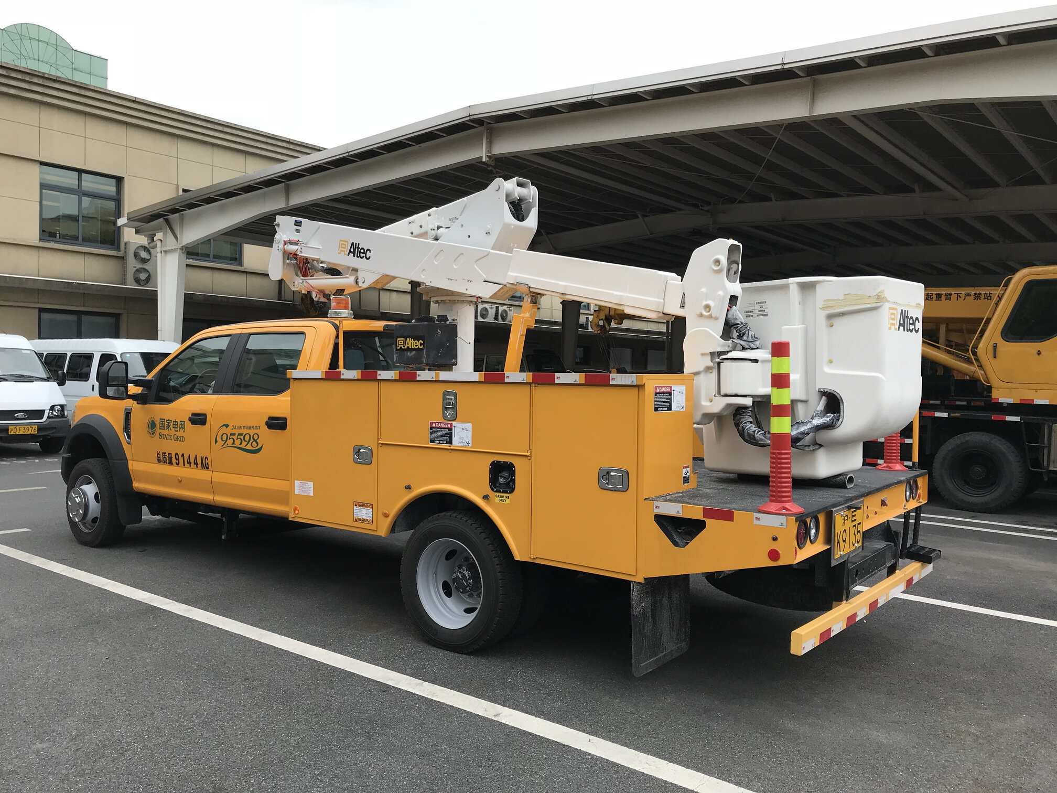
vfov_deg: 49.7
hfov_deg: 63.4
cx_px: 528
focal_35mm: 28
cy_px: 396
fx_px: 855
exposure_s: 1/977
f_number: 1.8
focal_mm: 3.99
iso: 20
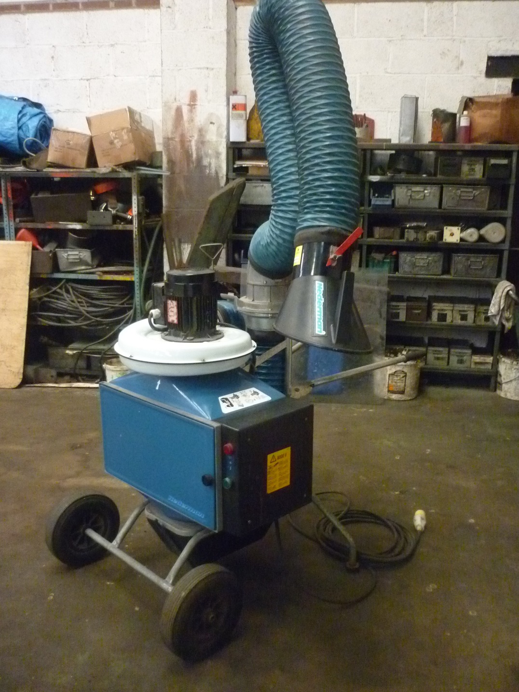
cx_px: 260
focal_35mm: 33
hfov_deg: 43.0
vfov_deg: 55.3
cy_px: 346
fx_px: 659
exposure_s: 1/20
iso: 800
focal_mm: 5.5
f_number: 2.8
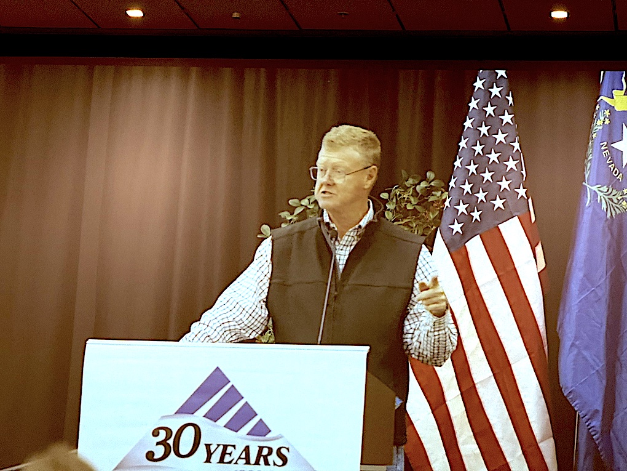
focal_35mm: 120
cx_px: 314
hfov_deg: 16.4
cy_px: 236
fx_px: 2174
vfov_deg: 12.3
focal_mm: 15.66
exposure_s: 1/48
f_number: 2.8
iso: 200
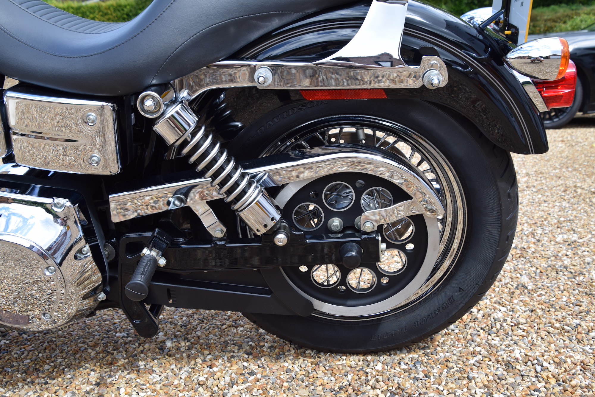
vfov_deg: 36.9
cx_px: 298
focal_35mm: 36
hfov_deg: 53.1
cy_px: 198
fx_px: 595
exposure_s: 1/250
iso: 320
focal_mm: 24
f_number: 8
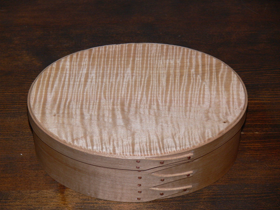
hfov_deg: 13.9
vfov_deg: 10.4
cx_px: 140
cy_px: 105
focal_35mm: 142
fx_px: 1149
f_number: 3.6
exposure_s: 1/30
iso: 100
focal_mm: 30
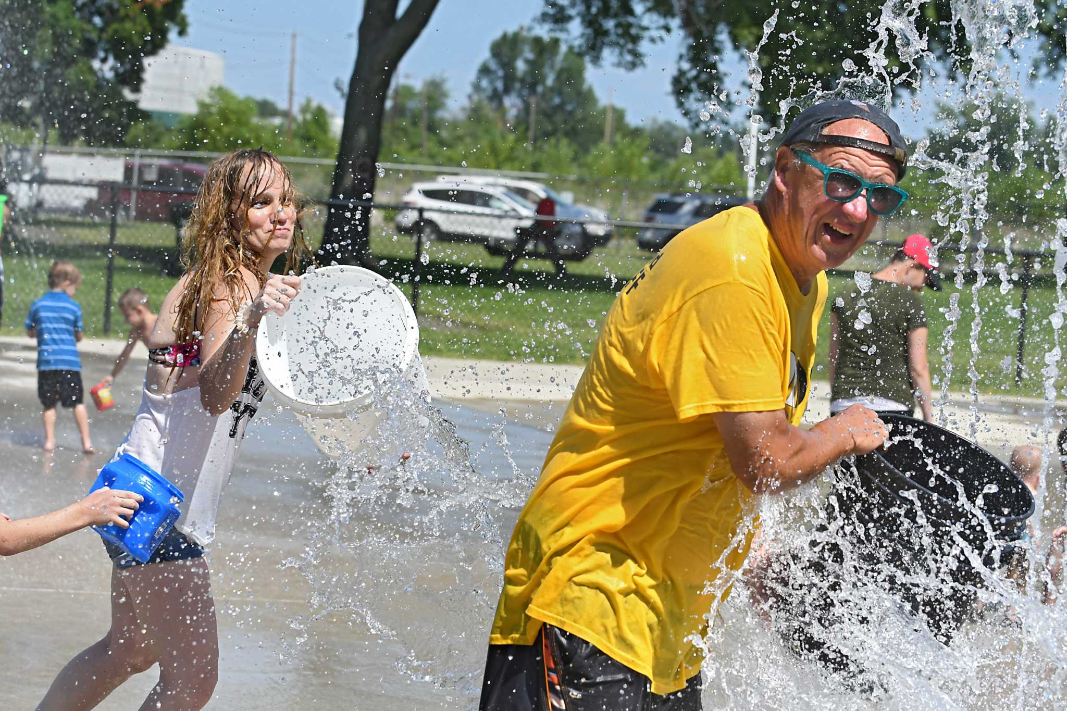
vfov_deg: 13.0
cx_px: 534
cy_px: 356
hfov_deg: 19.5
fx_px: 3112
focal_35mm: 105
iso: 800
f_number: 5.6
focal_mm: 70
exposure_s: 1/3200
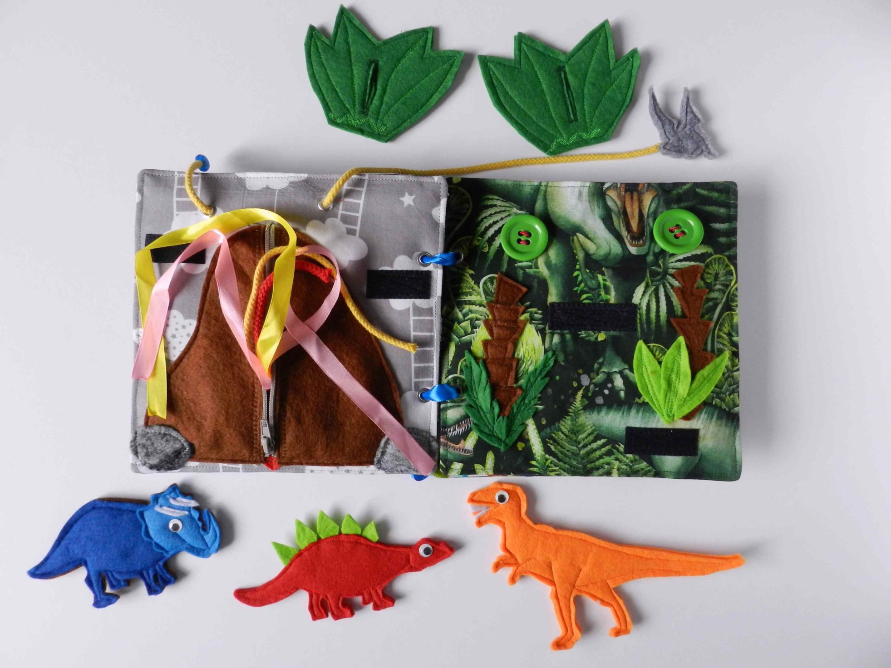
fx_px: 618
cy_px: 324
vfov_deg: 56.8
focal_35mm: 24
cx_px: 435
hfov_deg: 71.6
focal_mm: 4
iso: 400
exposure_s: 1/200
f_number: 3.4
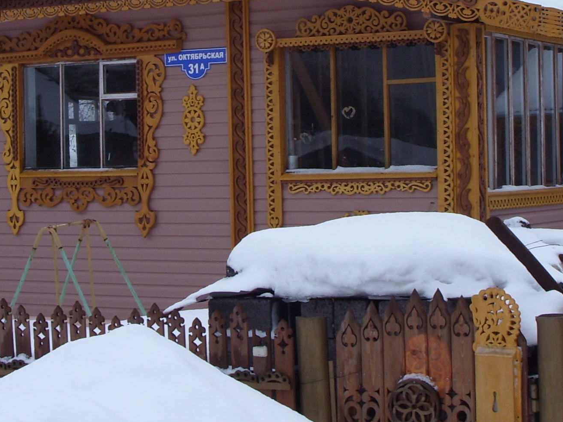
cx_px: 254
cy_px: 58
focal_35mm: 95
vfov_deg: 15.4
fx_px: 1545
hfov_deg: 20.6
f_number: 4.9
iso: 50
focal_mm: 6.3
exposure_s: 1/161
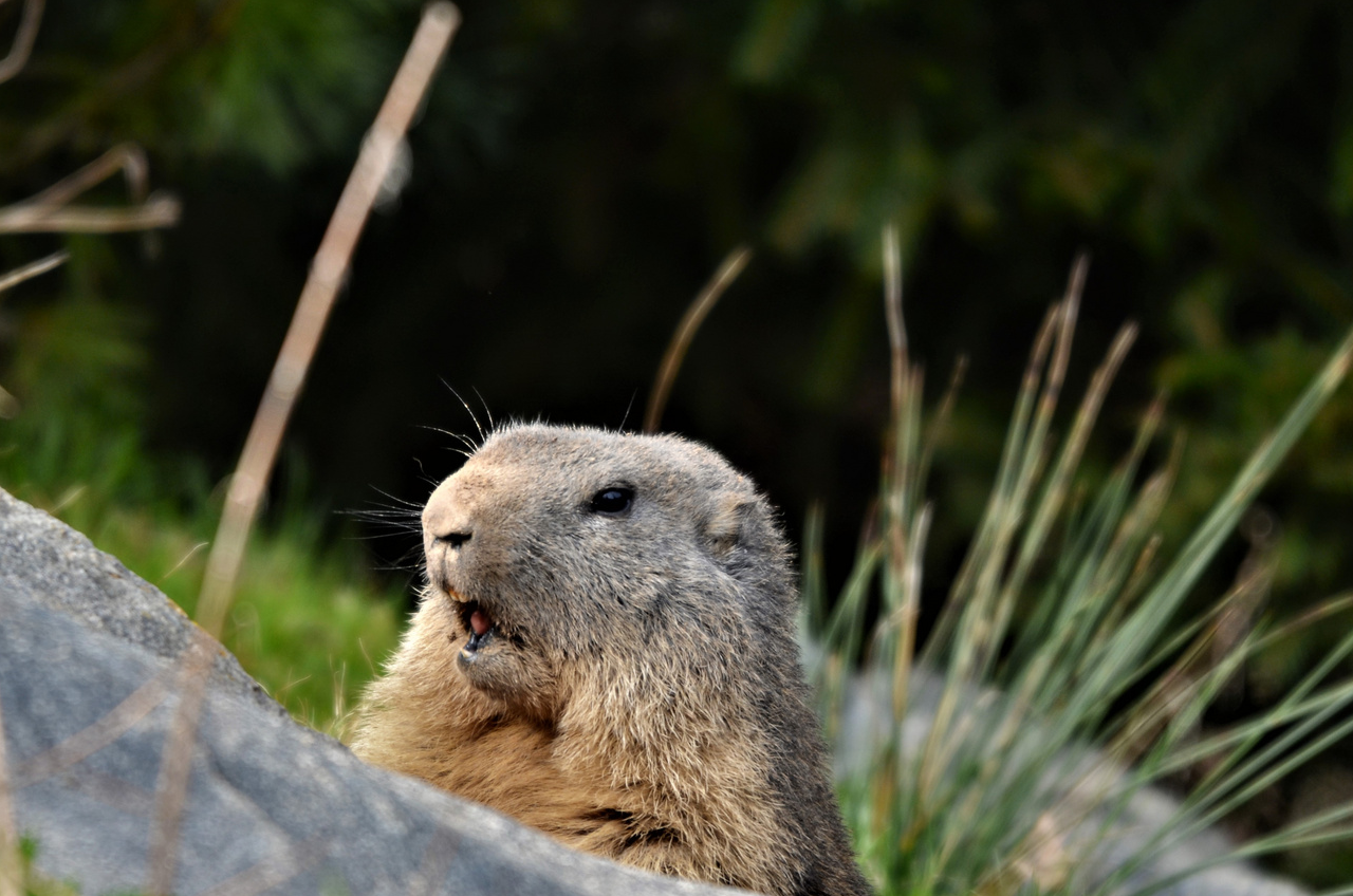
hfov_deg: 3.0
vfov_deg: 2.0
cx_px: 590
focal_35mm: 688
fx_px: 25806
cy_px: 550
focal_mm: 360
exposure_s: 1/320
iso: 250
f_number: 5.6
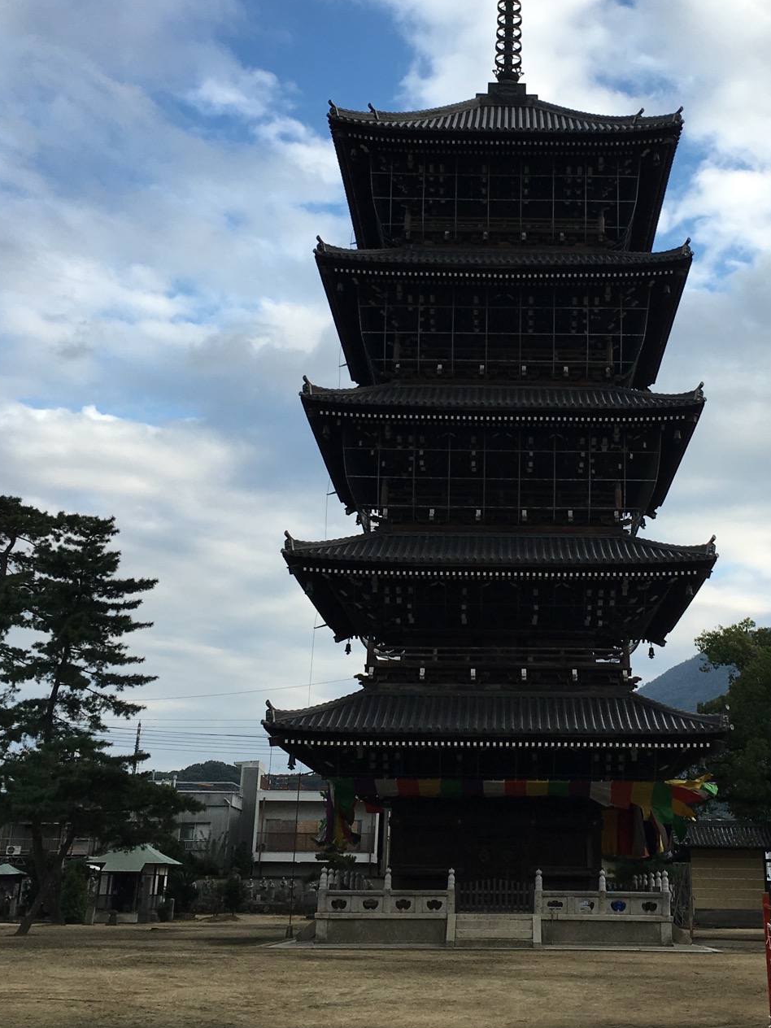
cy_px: 386
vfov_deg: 40.2
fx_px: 1396
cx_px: 523
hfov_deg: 30.6
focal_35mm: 47
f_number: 2.2
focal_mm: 4.15
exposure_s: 1/754
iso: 25
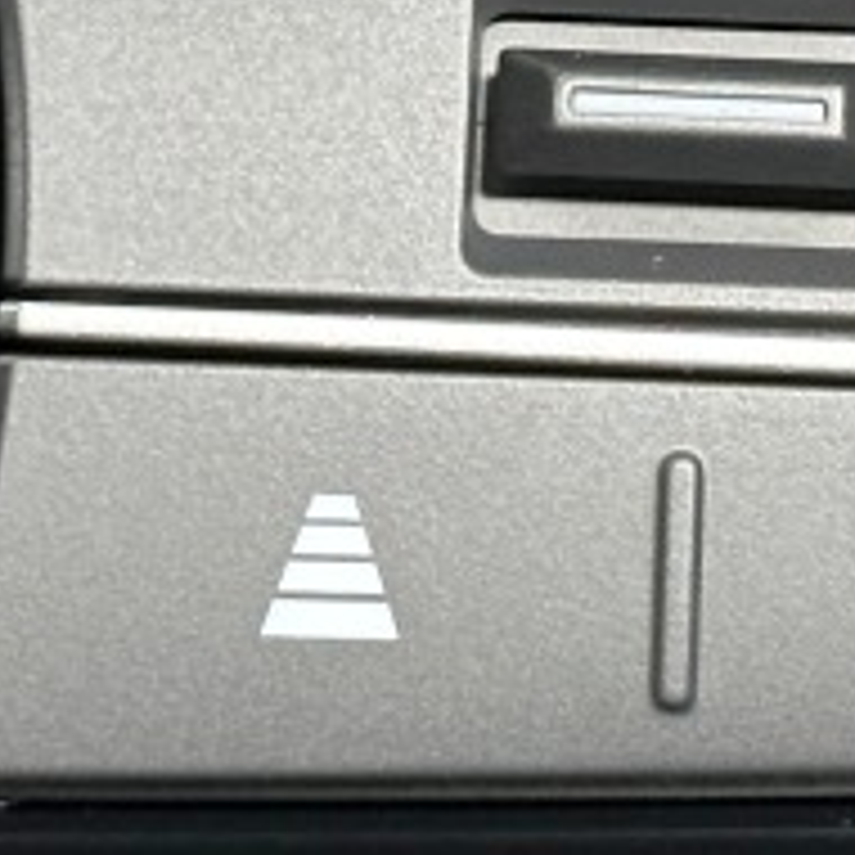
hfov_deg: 7.6
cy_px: 153
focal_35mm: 229
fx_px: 6399
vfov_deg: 7.6
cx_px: 702
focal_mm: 6.86
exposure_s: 1/40
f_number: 1.78
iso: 400
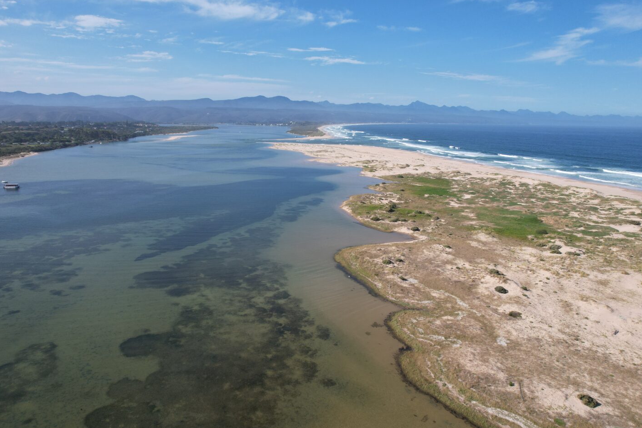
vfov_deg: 53.1
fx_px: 428
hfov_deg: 73.7
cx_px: 305
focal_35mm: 24
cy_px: 201
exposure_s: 1/2000
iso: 100
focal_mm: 8.38
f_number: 2.8
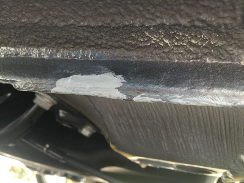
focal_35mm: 29
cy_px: 92
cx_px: 122
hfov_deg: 61.7
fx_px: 204
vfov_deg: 48.2
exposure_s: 1/15
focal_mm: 4.15
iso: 32
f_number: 2.2
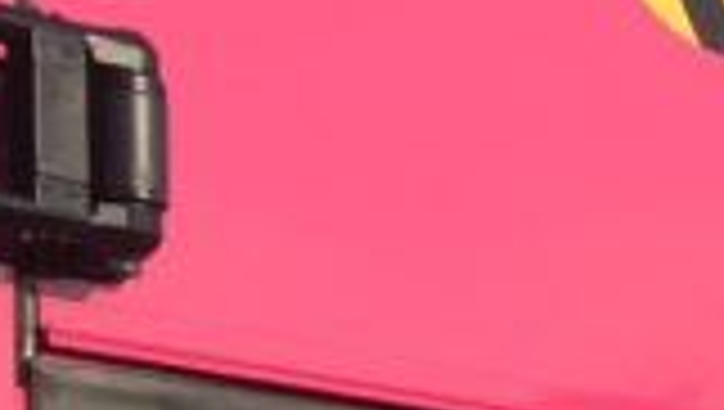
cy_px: 1185
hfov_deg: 9.1
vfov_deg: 5.7
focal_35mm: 201
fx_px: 3863
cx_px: 2024
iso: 32
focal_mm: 4.15
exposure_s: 1/1464
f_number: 2.2
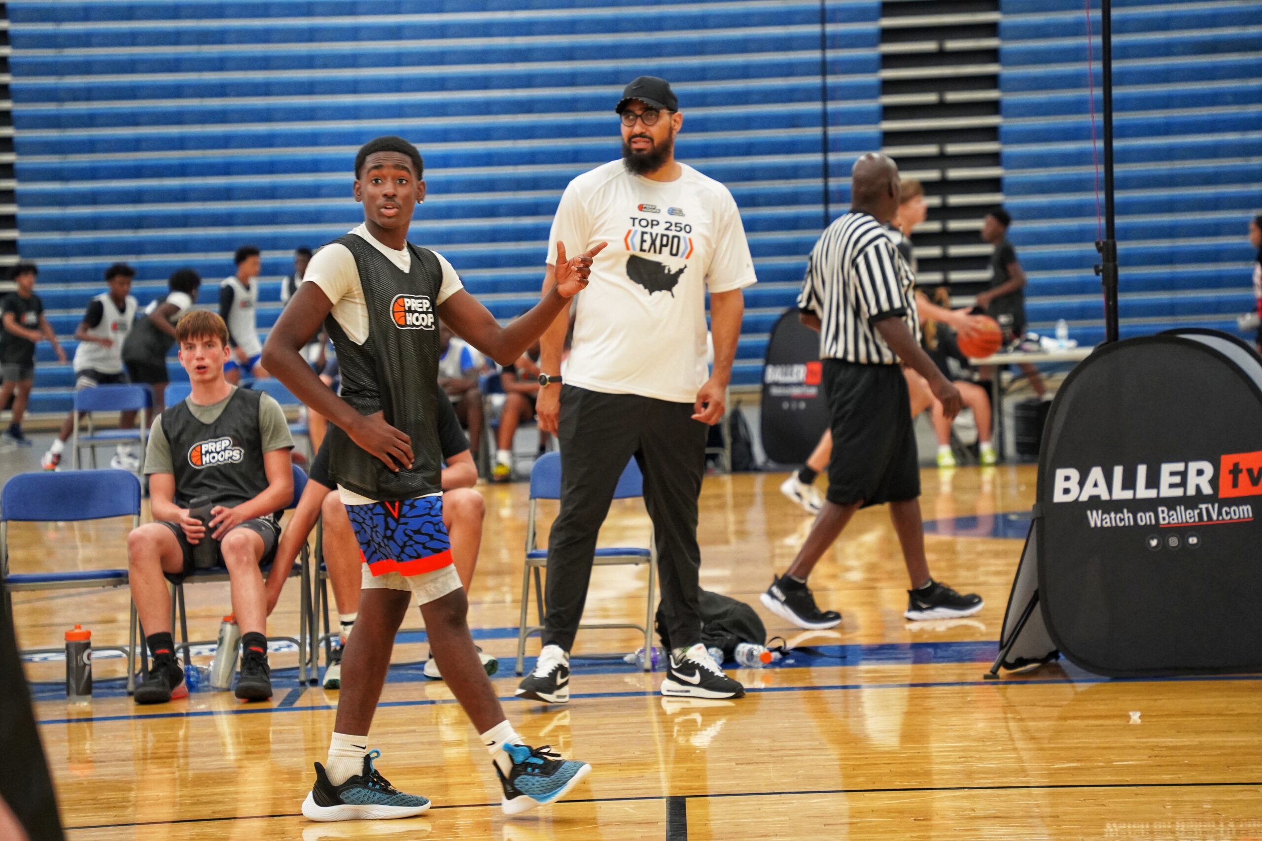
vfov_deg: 10.1
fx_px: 4767
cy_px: 420
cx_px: 631
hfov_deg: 15.1
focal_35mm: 136
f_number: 5
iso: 5000
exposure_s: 1/160
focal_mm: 136
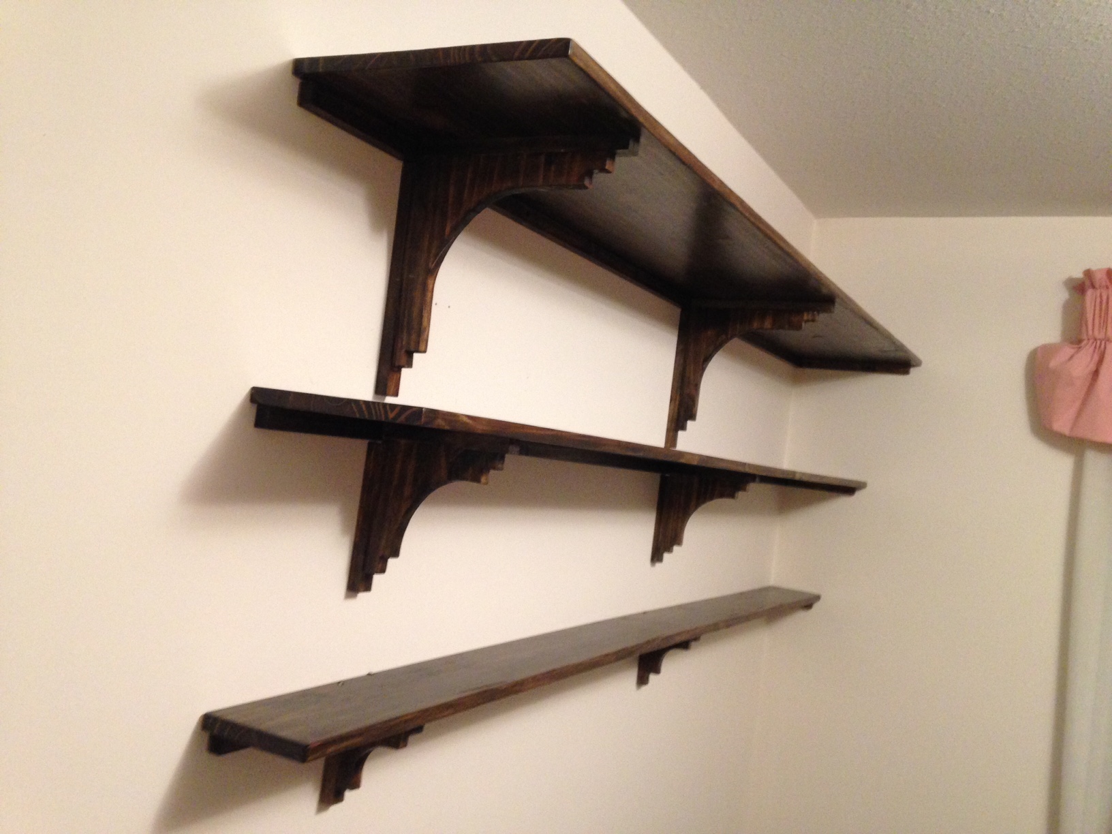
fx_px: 1060
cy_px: 417
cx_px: 556
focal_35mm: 33
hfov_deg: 55.4
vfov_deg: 42.9
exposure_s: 1/20
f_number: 2.4
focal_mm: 4.12
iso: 250
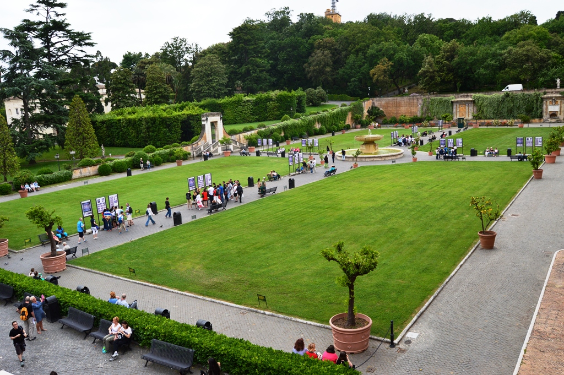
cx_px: 282
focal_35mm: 28
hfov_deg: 64.6
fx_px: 446
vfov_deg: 45.6
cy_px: 188
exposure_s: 1/200
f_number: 10
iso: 400
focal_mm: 19
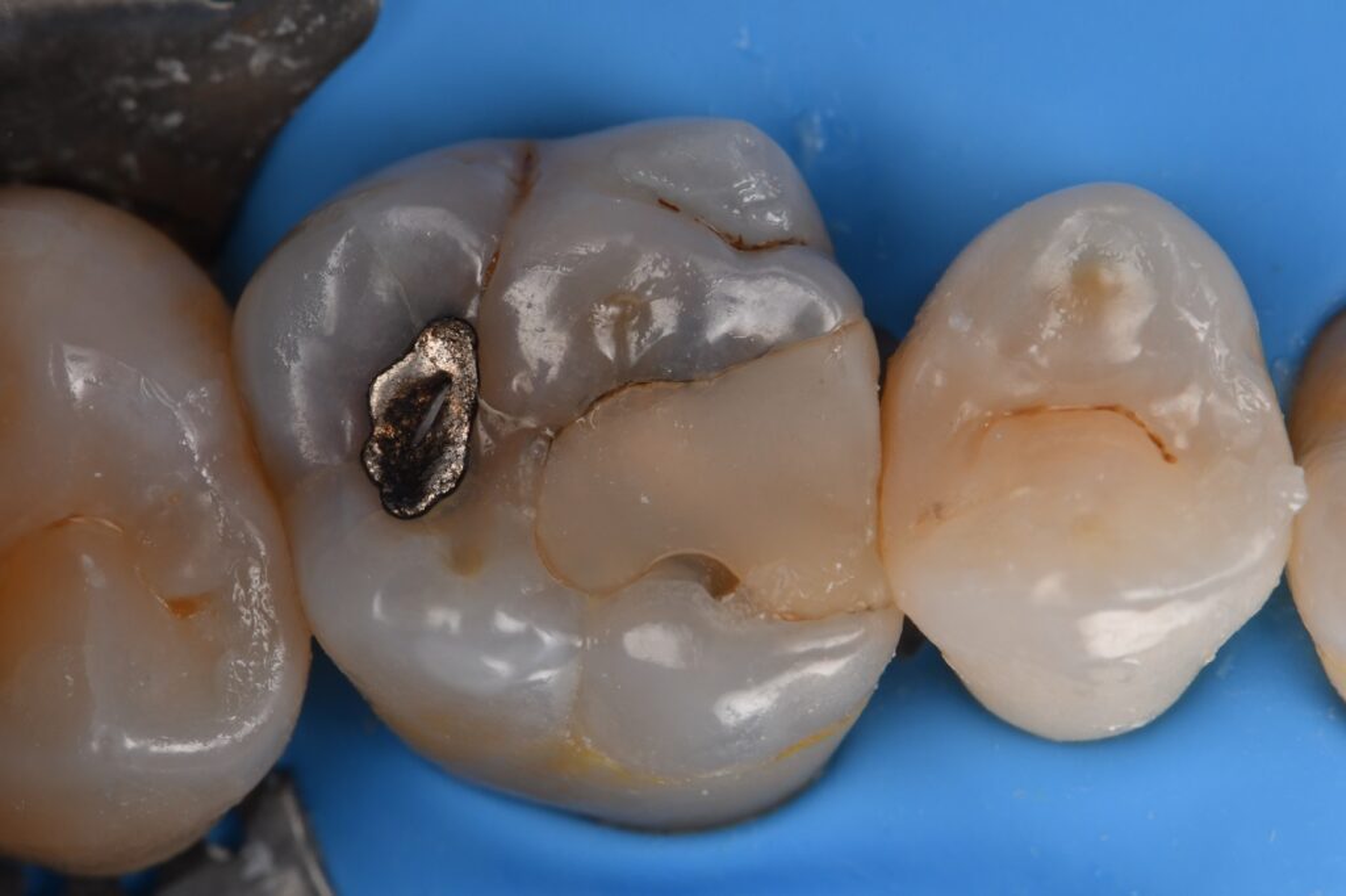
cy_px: 448
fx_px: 5868
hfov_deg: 13.1
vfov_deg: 8.7
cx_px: 673
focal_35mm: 157
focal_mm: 105
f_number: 32
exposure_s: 1/160
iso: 200
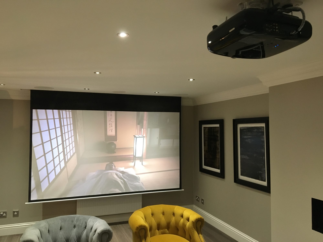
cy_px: 121
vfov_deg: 48.2
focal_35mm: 29
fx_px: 271
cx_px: 162
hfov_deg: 61.7
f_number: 2.2
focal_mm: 4.15
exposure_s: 1/33
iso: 250
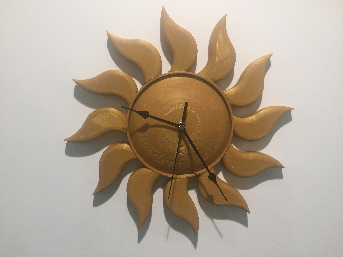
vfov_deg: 48.2
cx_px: 172
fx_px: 287
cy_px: 128
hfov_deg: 61.7
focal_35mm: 29
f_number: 2.2
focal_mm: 4.15
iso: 50
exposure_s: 1/30
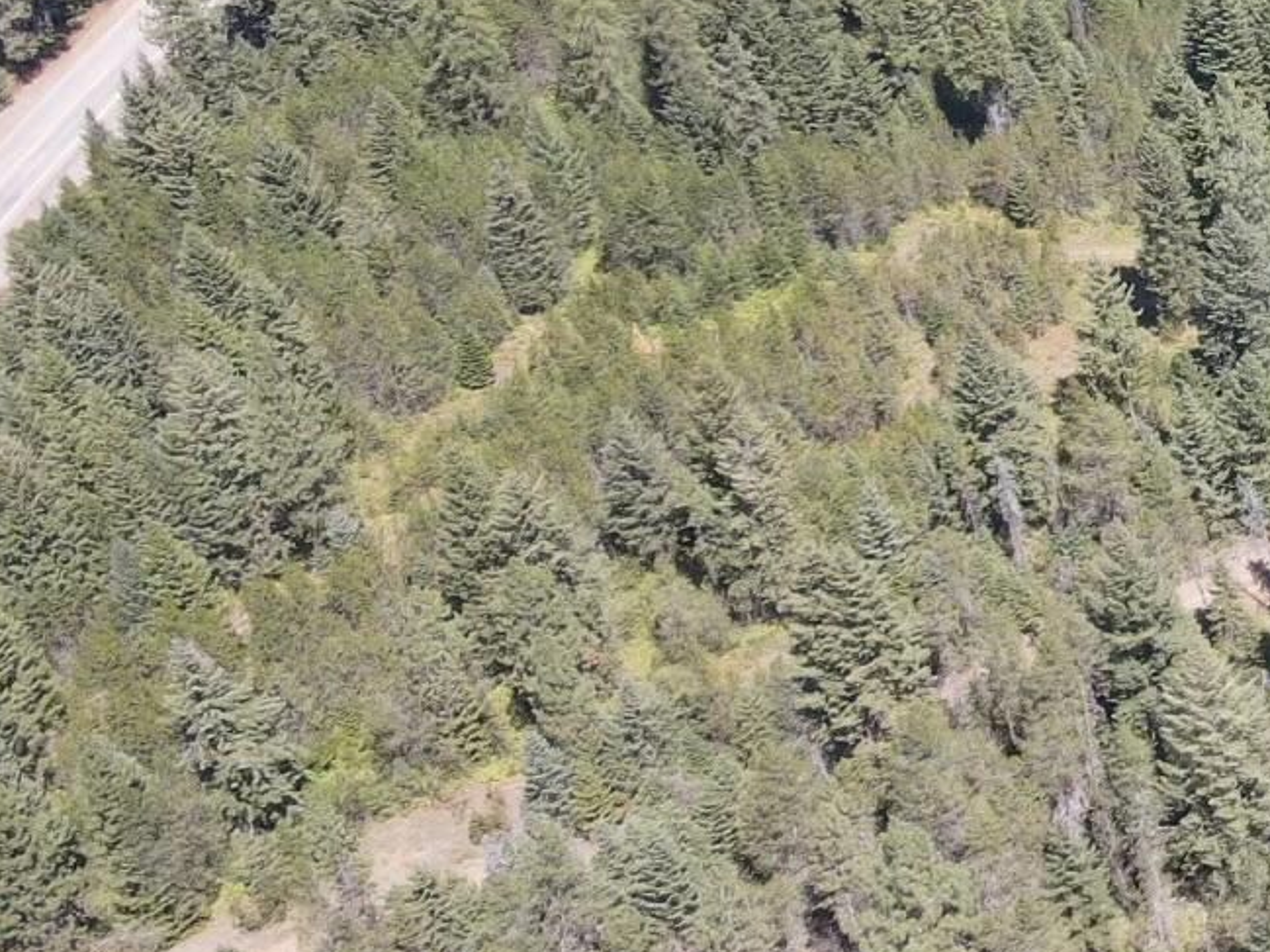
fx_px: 2713
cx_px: 1939
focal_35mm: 74
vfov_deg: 19.4
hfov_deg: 21.7
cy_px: 35
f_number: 2.8
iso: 100
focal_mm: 4.5
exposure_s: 1/250
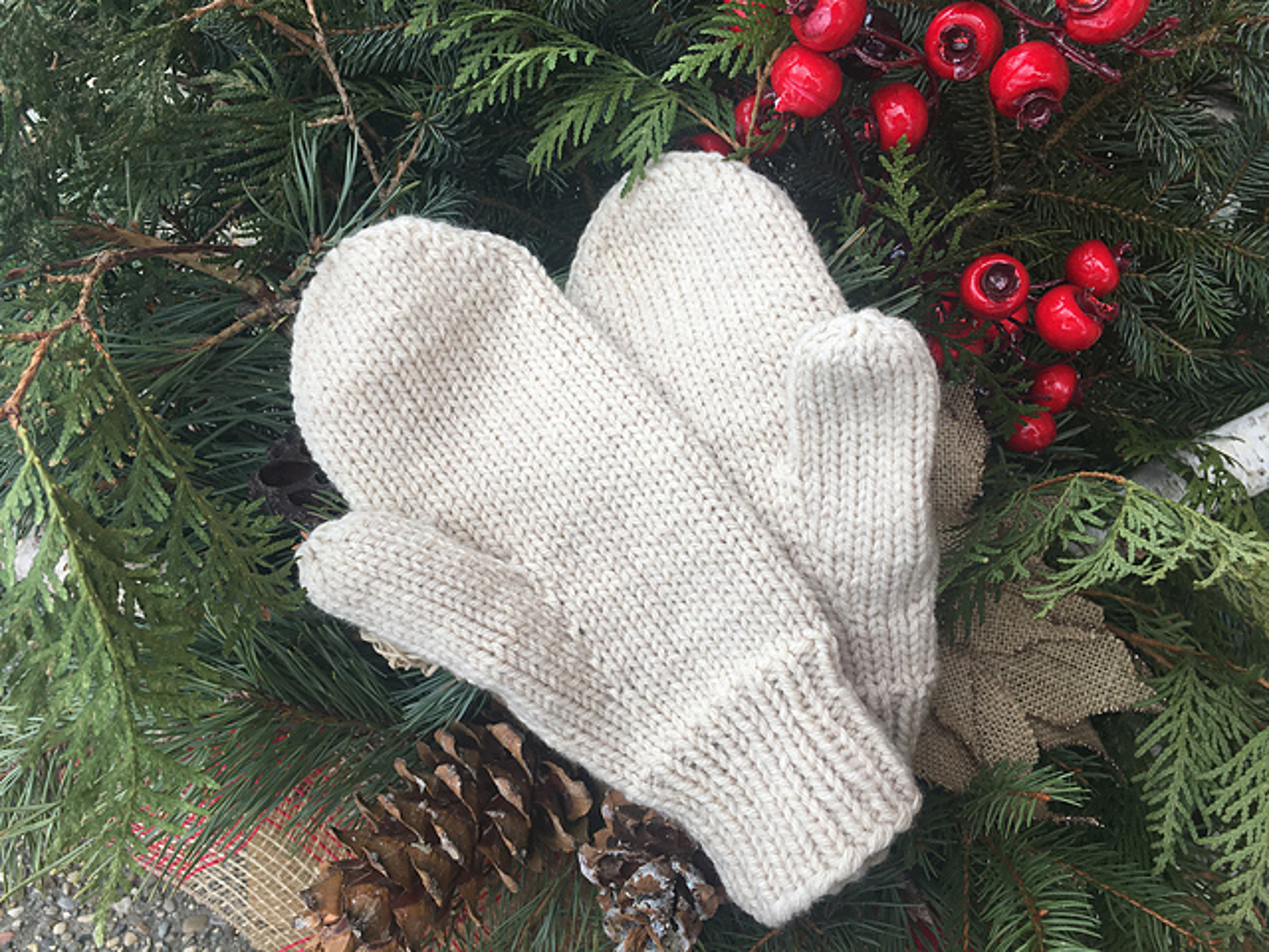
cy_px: 476
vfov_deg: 48.2
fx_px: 1063
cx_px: 634
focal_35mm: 29
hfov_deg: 61.7
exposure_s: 1/120
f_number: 2.2
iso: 25
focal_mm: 4.15
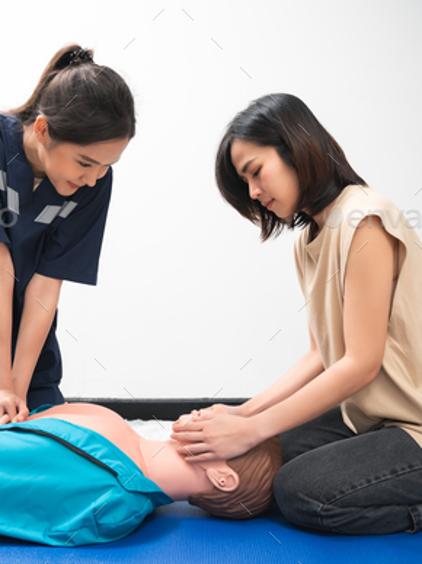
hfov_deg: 35.0
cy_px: 285
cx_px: 166
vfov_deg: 45.8
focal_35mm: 41
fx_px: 667
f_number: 2.8
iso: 400
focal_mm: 28
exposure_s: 1/100
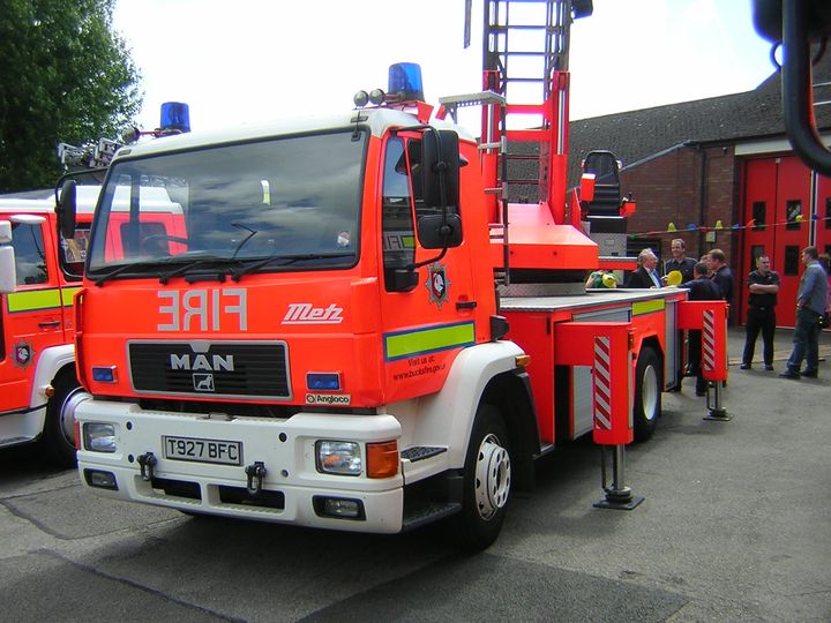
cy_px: 312
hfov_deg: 51.4
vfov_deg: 39.7
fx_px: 864
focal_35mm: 36
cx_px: 416
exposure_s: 1/449
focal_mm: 4.7
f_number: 2.6
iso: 100
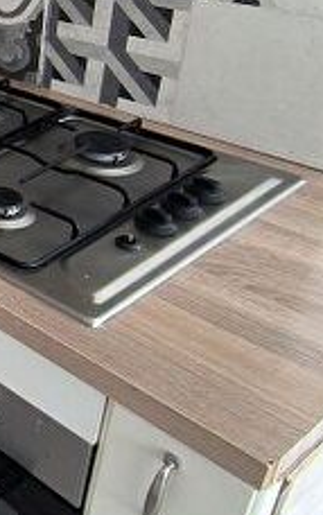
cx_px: -413
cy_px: 94
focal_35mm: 52
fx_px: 731
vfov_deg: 37.3
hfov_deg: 15.7
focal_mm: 1.65
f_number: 2.2
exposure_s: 1/49.9
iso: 82
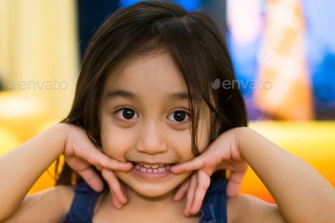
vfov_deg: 22.6
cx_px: 138
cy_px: 116
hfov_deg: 33.3
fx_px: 558
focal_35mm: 60
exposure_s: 1/160
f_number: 2.2
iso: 6400
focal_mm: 50
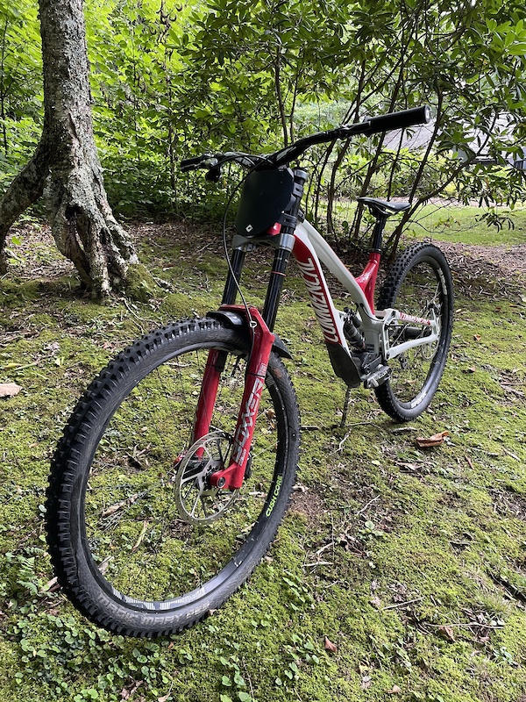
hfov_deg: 53.1
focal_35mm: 26
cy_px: 351
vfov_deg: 67.3
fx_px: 527
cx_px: 263
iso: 125
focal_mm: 4.2
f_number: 1.6
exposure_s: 1/60
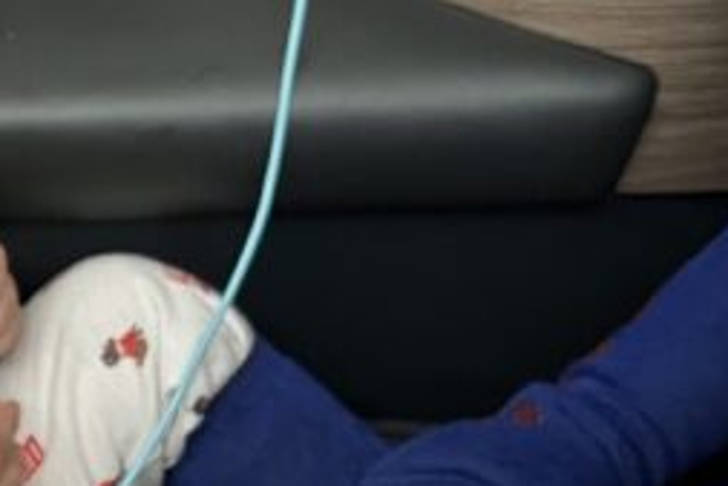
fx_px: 1659
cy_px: 319
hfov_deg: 23.1
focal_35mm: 82
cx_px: -95
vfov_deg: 16.6
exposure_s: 1/60
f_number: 1.5
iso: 500
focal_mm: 5.7
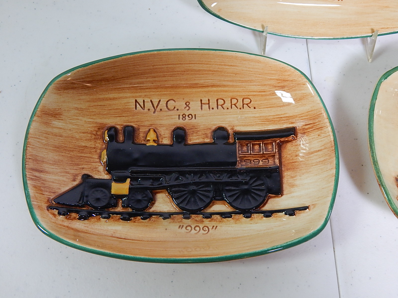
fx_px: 494
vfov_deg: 33.6
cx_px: 199
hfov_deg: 43.9
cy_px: 149
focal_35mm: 43
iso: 220
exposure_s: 1/30
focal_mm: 7.7
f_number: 3.6
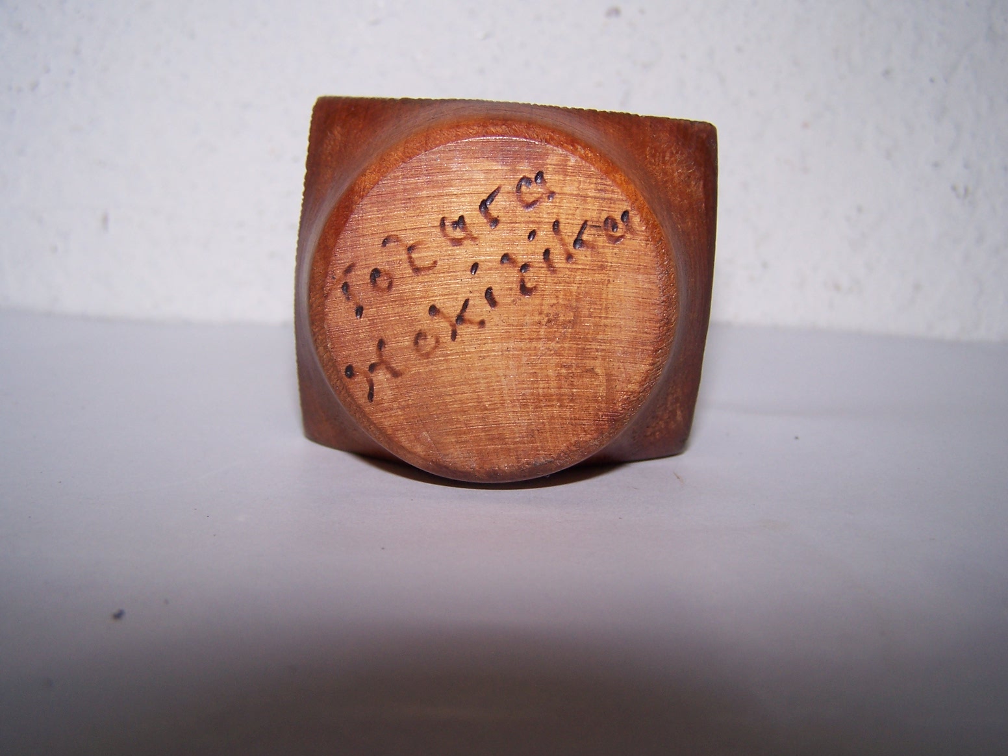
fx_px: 1107
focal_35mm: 38
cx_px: 504
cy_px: 378
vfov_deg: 37.7
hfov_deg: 49.0
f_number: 2.8
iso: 80
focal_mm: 6.3
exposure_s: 1/60
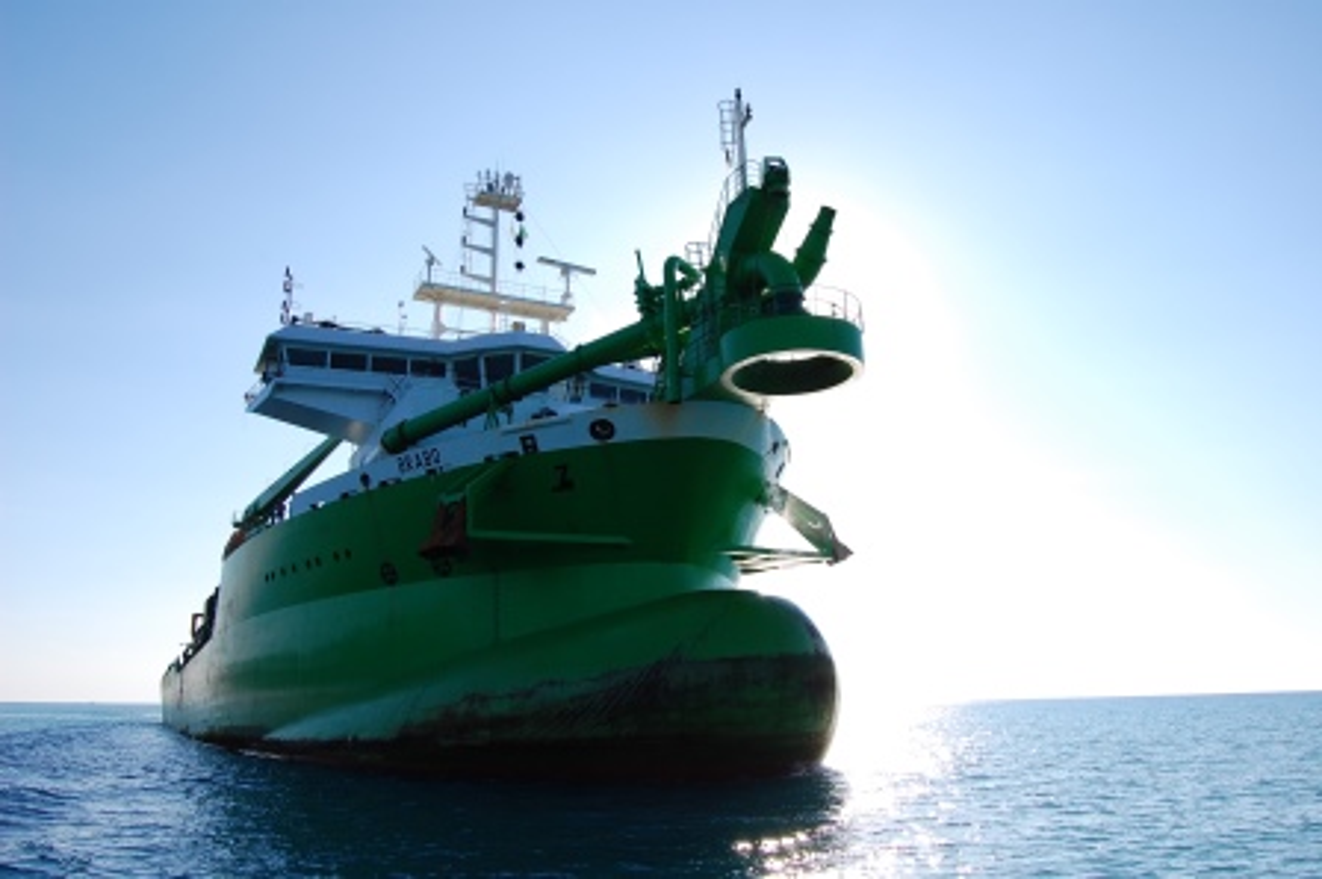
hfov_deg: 67.4
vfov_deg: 47.9
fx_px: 991
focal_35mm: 27
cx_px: 661
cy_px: 440
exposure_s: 1/400
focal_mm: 18
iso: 200
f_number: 10
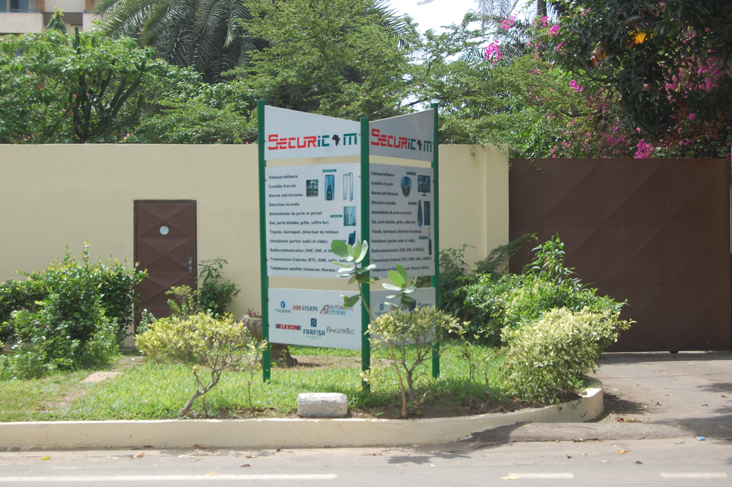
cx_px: 366
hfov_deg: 33.4
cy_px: 244
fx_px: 1219
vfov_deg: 22.6
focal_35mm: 60
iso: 200
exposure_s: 1/250
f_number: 8
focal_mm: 40
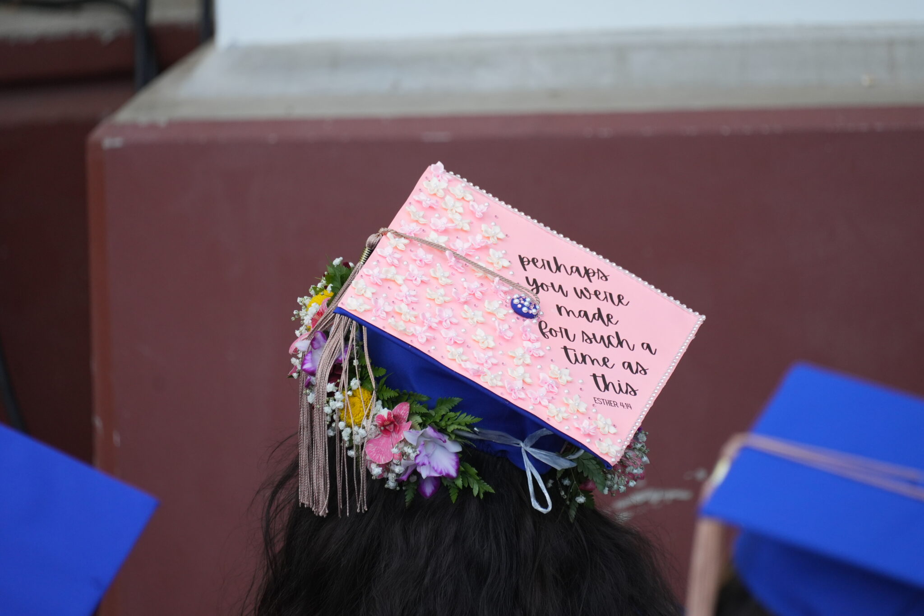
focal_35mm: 525
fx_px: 13473
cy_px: 308
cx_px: 462
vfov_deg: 2.6
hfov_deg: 3.9
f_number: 6.3
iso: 800
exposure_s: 1/500
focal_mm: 350
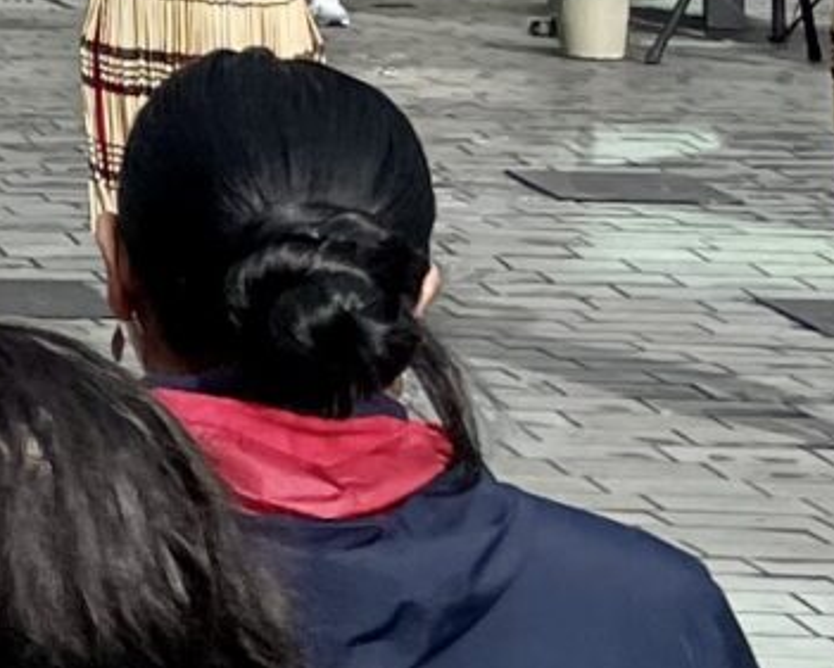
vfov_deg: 7.8
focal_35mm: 185
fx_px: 4568
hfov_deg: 8.6
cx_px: -1697
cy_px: -837
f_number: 1.6
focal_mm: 4.2
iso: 32
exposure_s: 1/2882
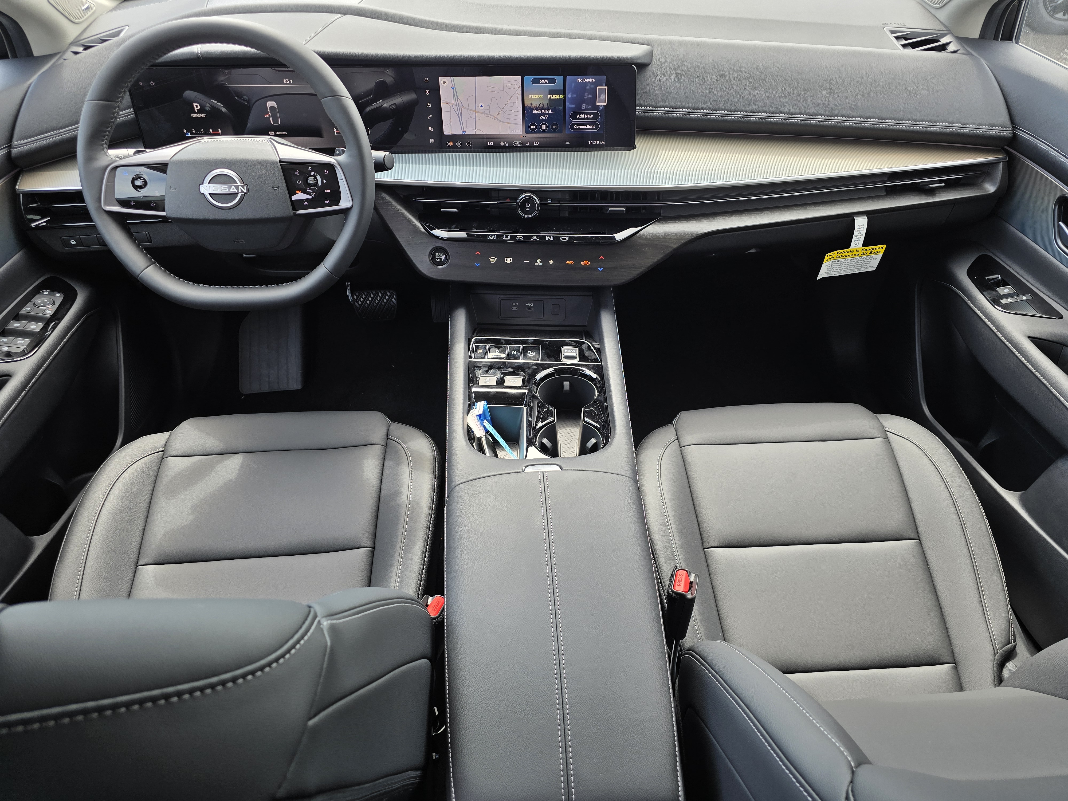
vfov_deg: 58.9
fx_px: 710
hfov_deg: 73.9
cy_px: 400
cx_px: 534
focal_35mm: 23
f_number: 1.7
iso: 32
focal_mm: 6.3
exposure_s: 1/180
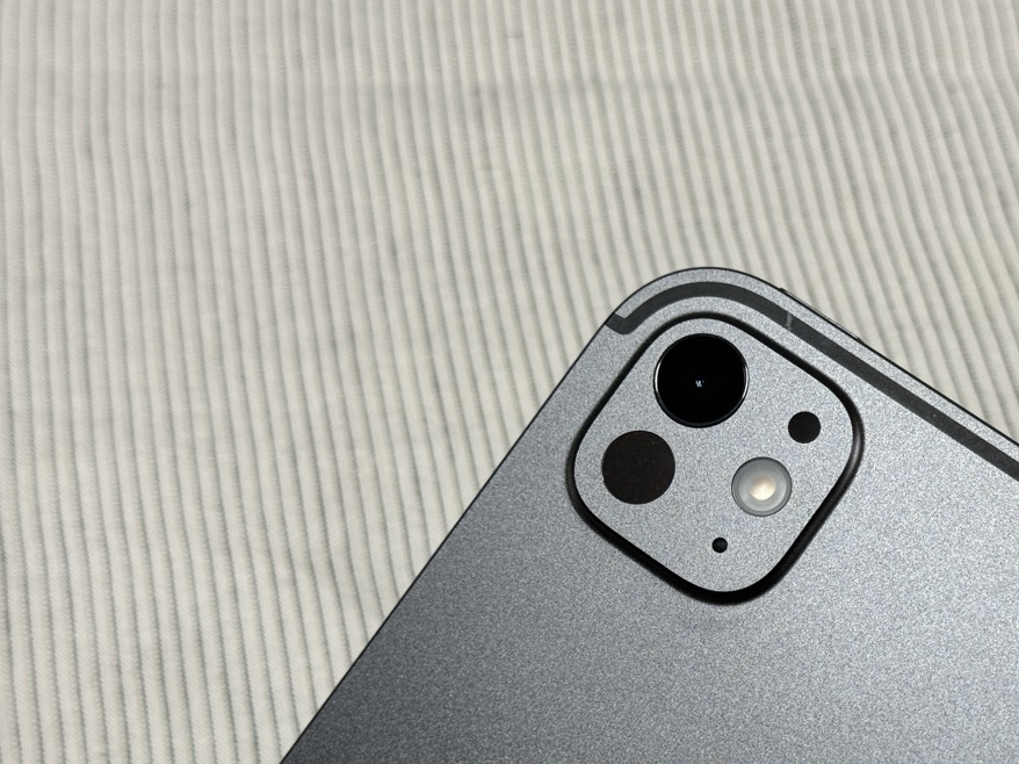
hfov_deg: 27.5
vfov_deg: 20.9
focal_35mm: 70
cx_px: 725
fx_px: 2060
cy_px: 502
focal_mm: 6.76
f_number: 1.78
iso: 80
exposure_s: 1/50
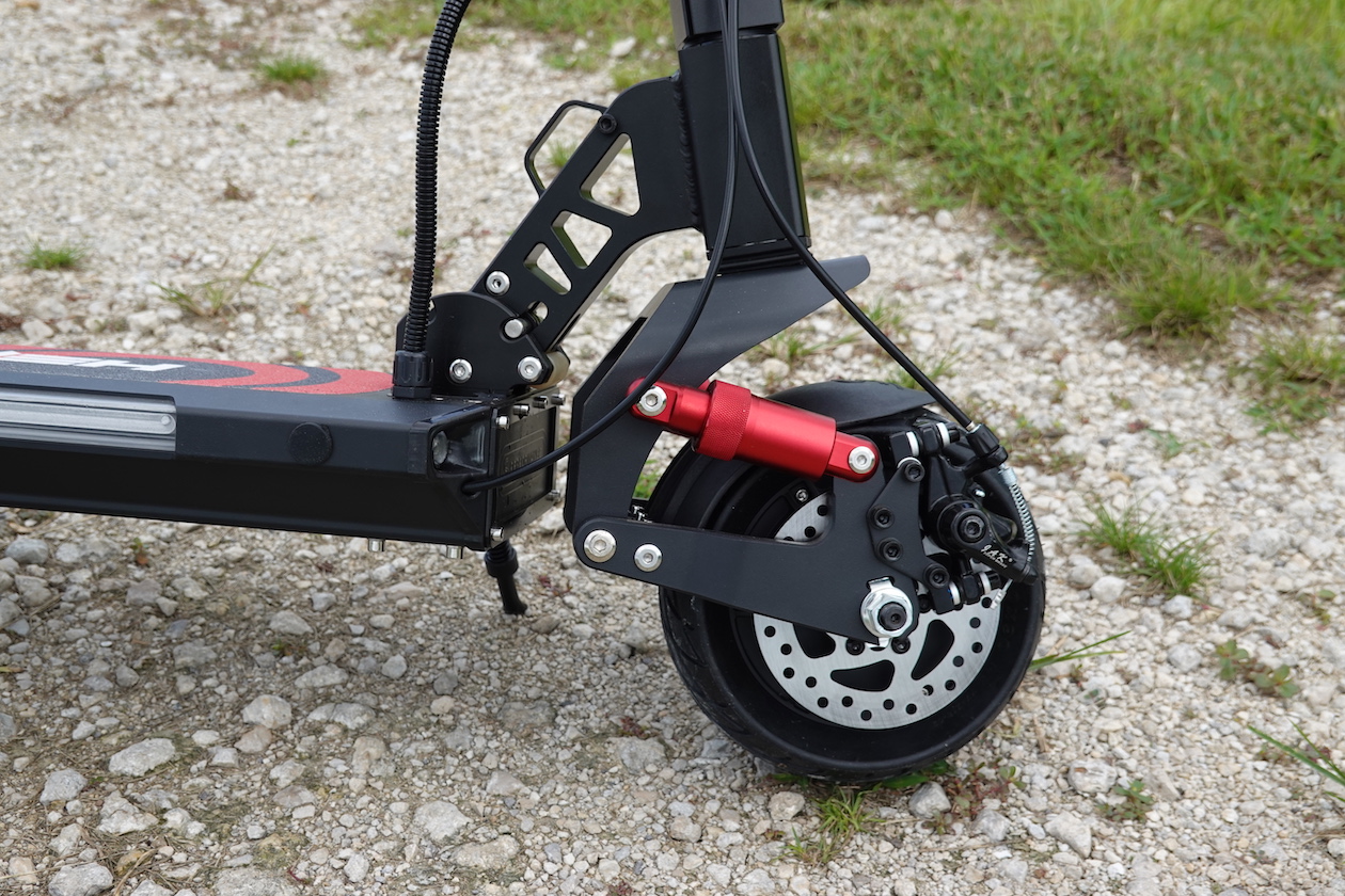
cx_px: 672
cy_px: 448
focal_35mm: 45
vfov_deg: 29.9
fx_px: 1681
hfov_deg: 43.6
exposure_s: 1/400
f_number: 4
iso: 100
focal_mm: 16.54
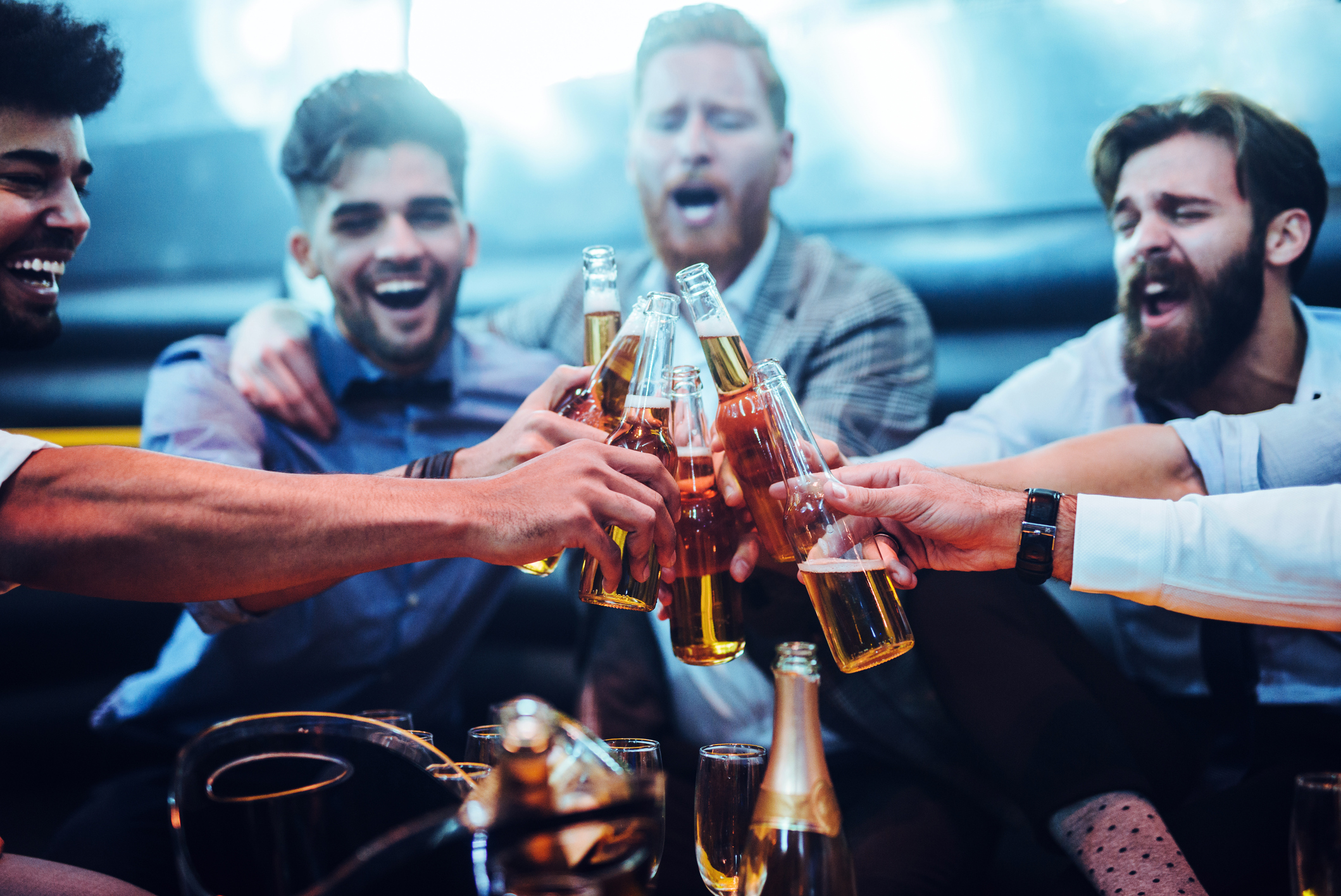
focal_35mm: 50
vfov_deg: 27.0
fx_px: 1863
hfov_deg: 39.6
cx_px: 670
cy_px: 448
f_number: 1.8
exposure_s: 1/200
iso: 1000
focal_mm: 50
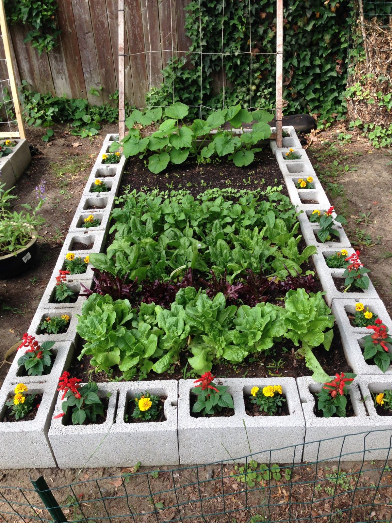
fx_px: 498
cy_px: 262
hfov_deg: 42.9
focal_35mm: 33
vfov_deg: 55.4
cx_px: 196
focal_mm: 4.12
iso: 50
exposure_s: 1/341
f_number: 2.4
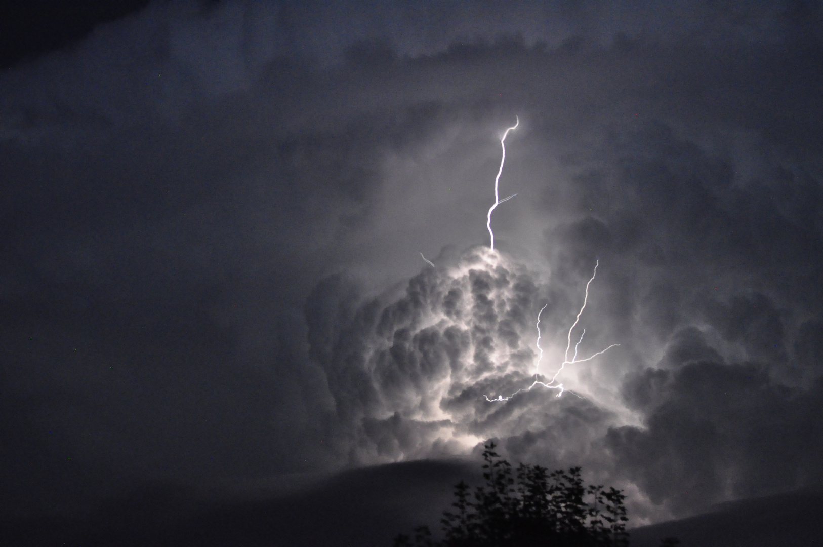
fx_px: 2569
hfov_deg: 18.2
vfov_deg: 12.1
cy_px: 274
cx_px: 412
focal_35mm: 112
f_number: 4.5
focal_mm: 75
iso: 3200
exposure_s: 1/5
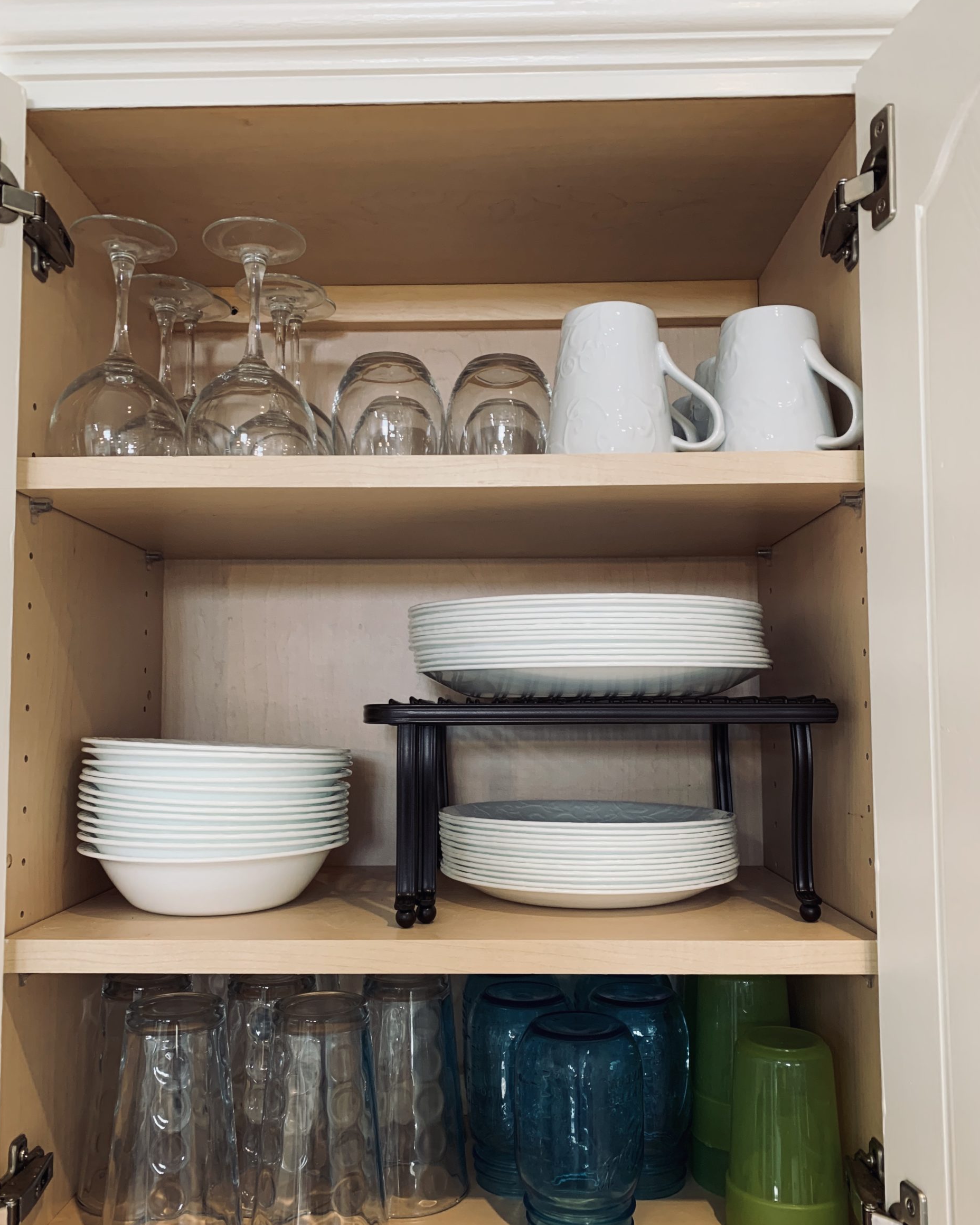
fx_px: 1015
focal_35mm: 28
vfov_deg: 62.1
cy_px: 662
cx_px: 476
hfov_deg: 51.5
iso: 125
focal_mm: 4.25
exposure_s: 1/60
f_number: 1.8
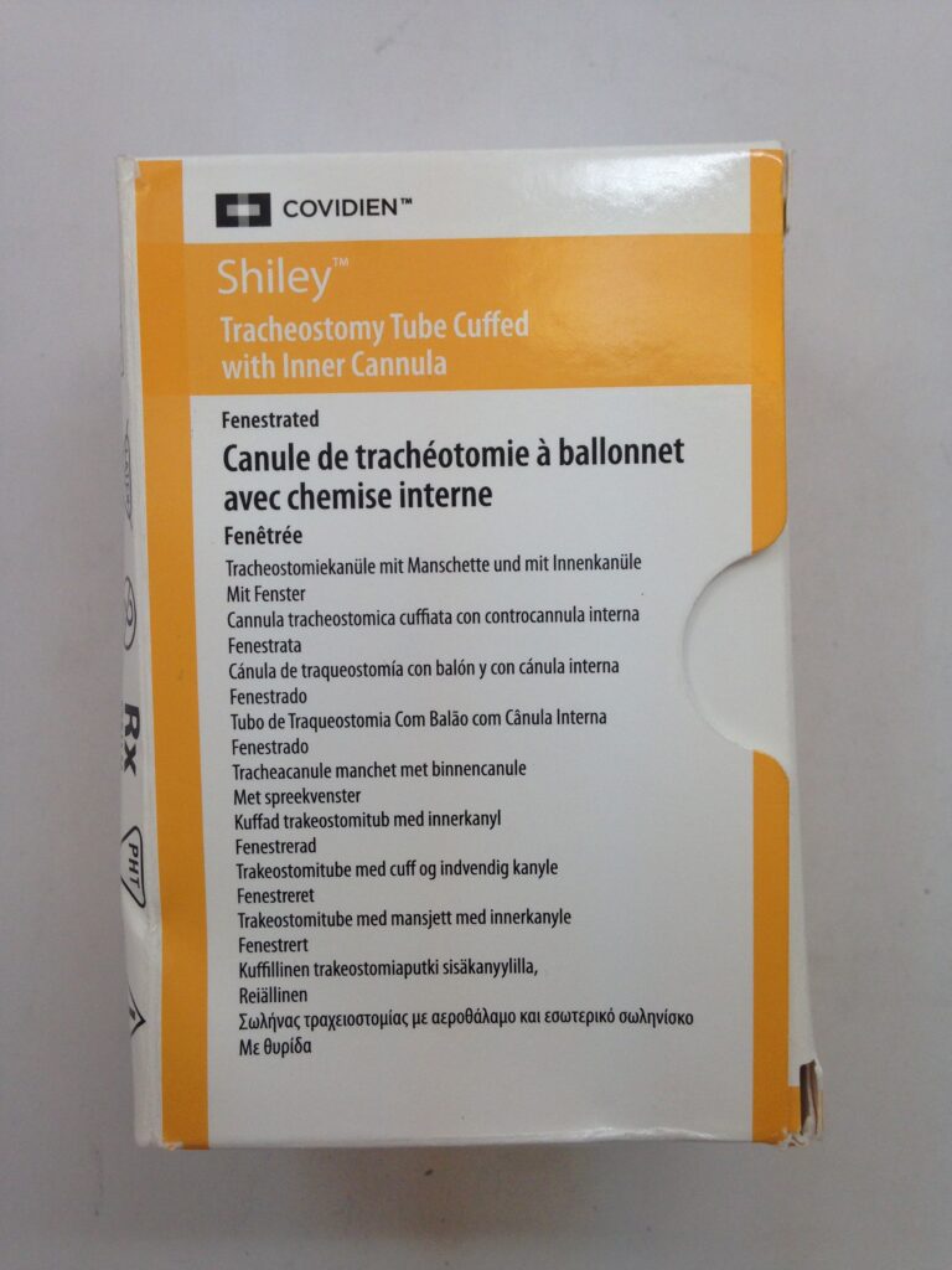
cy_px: 635
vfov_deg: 55.4
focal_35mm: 33
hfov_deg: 42.9
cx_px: 476
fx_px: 1210
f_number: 2.4
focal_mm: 4.12
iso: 80
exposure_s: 1/120
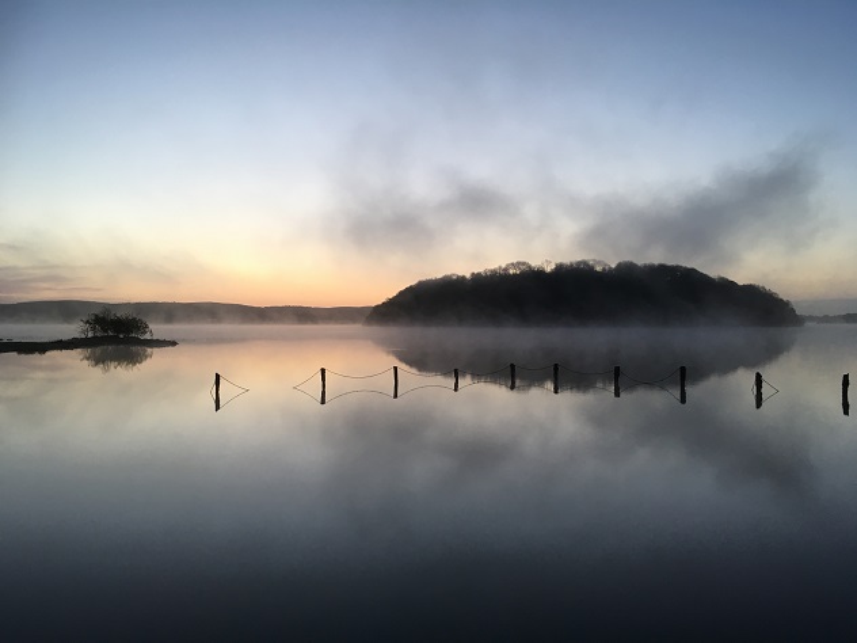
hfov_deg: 61.7
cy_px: 322
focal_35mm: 29
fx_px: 718
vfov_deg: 48.2
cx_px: 428
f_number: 2.2
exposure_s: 1/33
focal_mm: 4.15
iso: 25
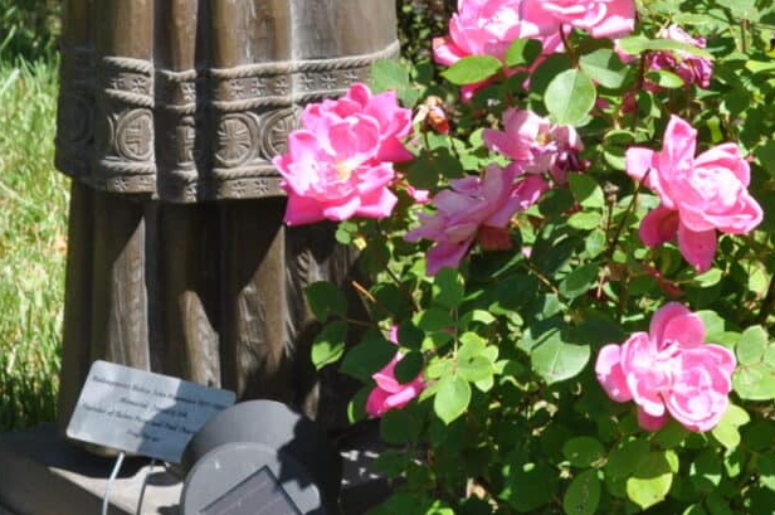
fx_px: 3325
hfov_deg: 13.2
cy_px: -112
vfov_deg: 8.7
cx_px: 609
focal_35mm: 155
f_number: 8
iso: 200
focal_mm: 31
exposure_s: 1/250
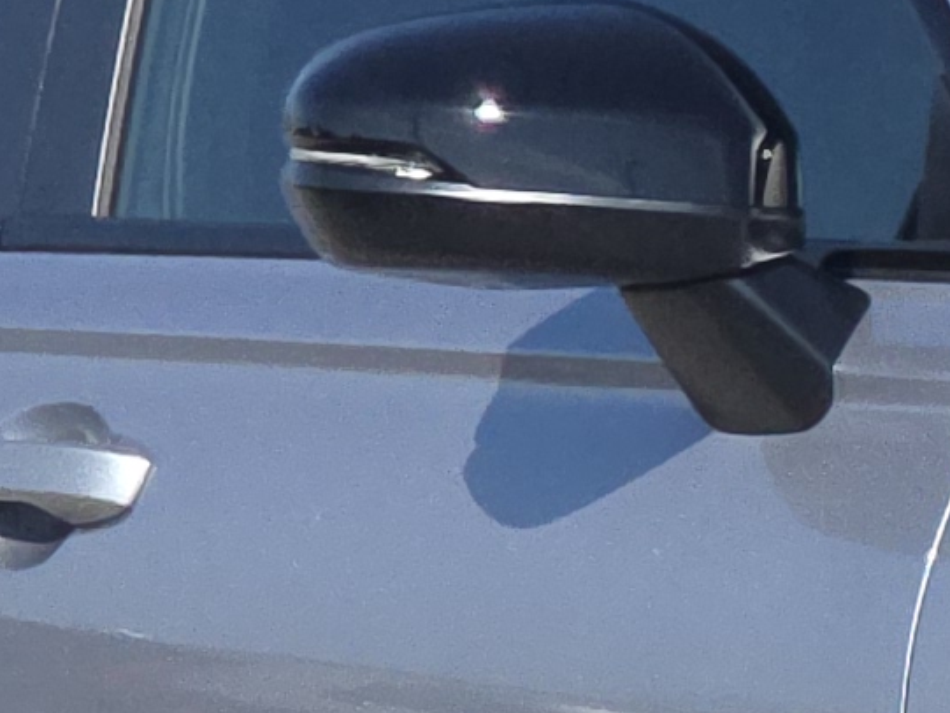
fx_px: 14000
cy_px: 767
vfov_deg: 2.9
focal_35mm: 510
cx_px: 1984
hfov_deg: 3.8
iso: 50
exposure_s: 1/2410
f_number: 2.4
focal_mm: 7.9
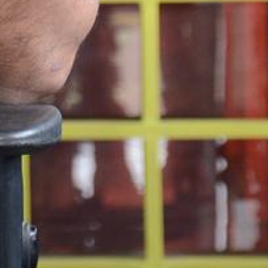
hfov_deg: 3.5
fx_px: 4417
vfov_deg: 3.5
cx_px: -129
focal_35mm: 504
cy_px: -148
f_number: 5.6
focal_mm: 75
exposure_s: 1/125
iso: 1600
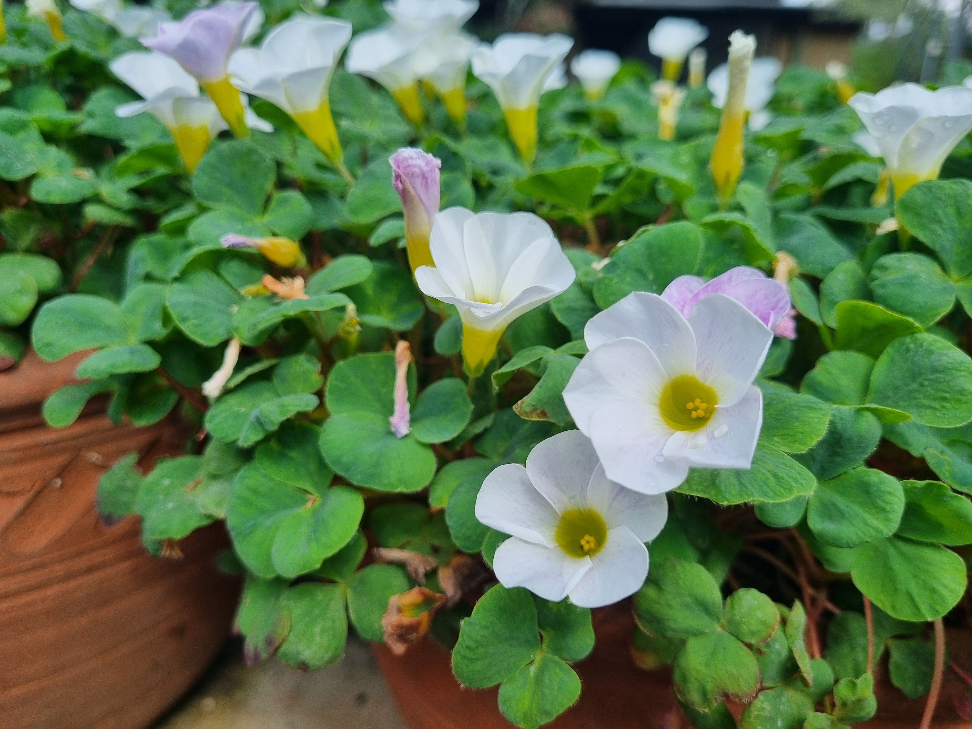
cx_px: 486
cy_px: 364
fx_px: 730
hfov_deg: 67.3
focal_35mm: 26
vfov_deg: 53.1
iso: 50
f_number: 1.8
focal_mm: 5.4
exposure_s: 1/1020
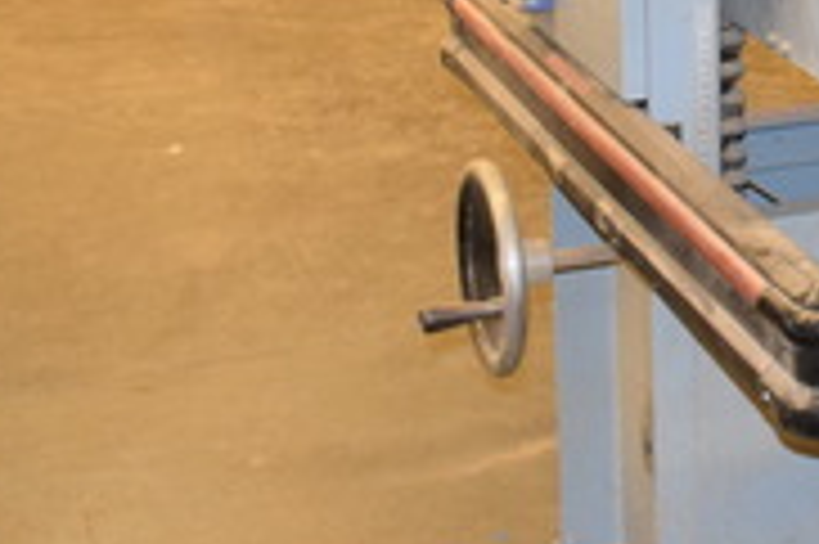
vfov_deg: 12.1
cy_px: -117
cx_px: 1109
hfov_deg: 17.3
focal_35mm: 110
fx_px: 2500
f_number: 4.5
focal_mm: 24
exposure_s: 1/100
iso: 800
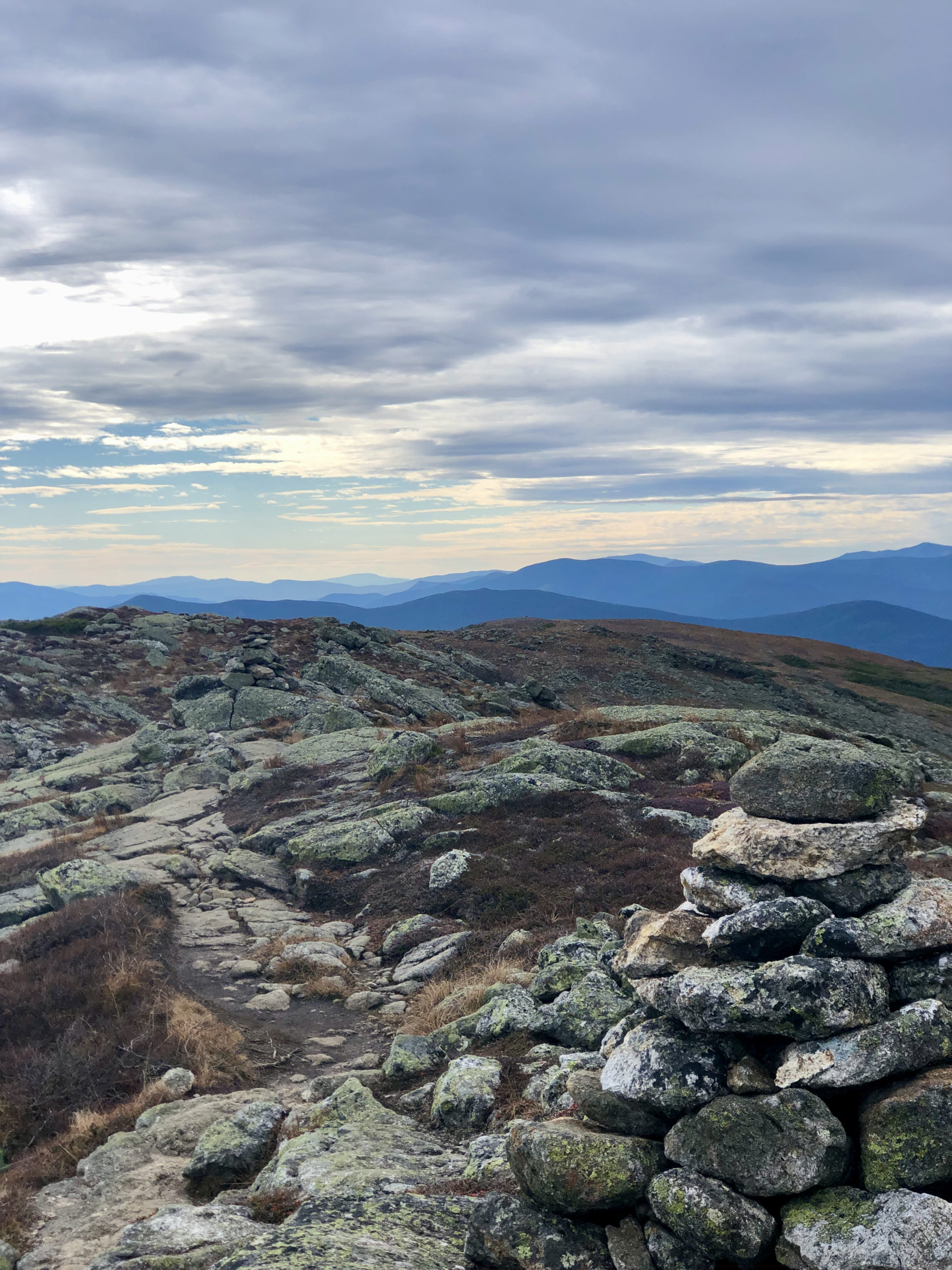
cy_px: 635
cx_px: 476
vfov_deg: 33.8
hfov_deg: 25.7
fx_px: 2090
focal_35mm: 57
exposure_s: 1/842
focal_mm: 6.6
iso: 20
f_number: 2.8
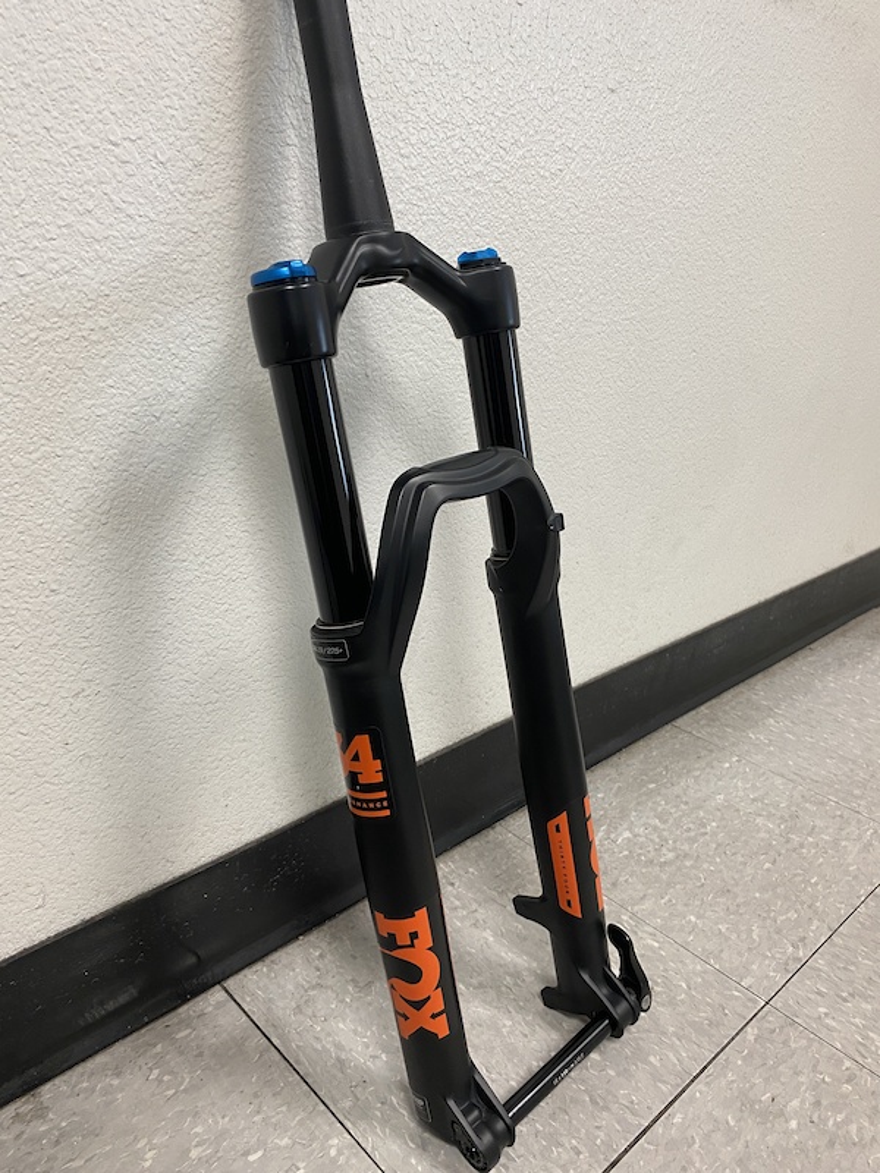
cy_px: 586
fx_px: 881
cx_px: 440
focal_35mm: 26
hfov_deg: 53.1
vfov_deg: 67.3
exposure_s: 1/60
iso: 100
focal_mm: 4.25
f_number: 1.8
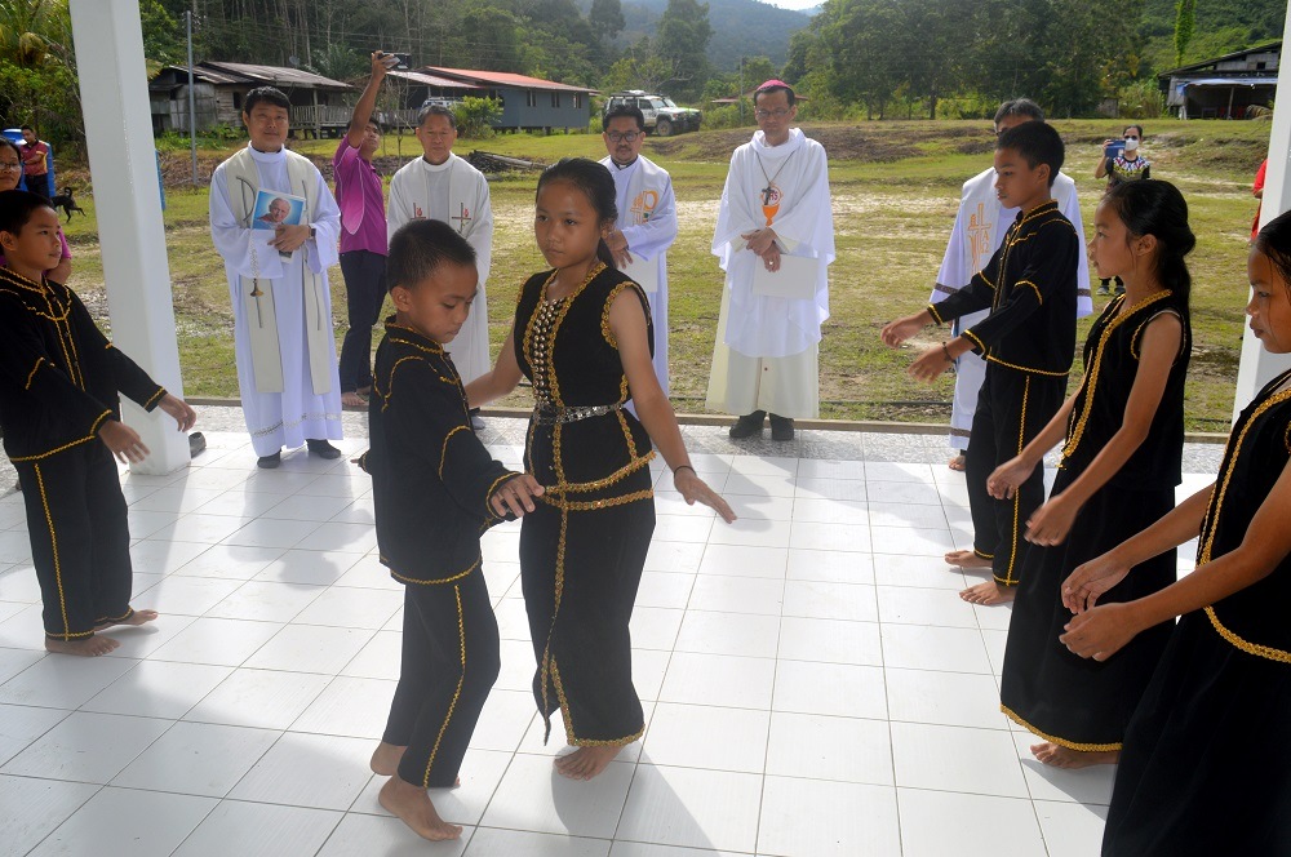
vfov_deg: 43.5
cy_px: 428
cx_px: 646
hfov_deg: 62.0
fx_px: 1074
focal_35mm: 30
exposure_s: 1/200
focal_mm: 20
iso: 100
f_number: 10
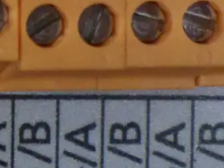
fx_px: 1249
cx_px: -305
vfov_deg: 7.6
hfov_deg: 9.2
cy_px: -55
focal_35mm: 193
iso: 240
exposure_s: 1/30
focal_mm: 4.5
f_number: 2.5
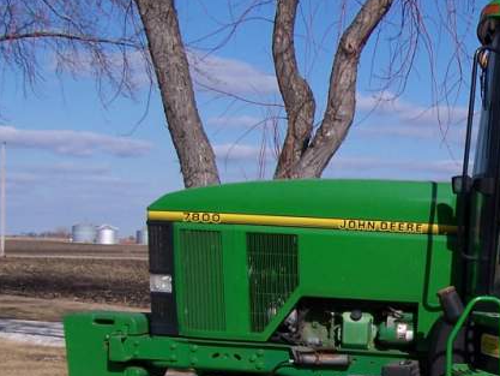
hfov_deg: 22.9
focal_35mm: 82
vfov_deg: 17.7
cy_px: 343
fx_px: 1185
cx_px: 498
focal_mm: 6.3
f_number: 5.6
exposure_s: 1/500
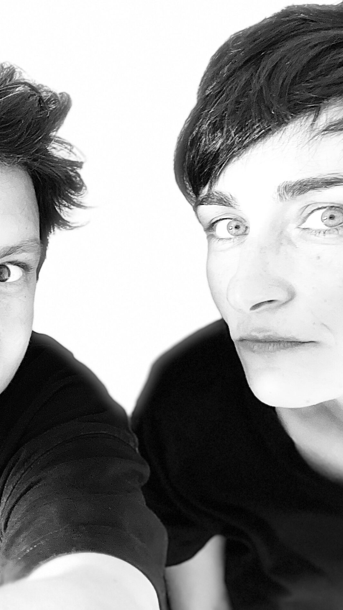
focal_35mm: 44
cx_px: 70
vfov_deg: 46.4
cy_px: 302
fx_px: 711
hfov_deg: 26.6
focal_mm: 2.71
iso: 160
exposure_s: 1/60
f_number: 2.2
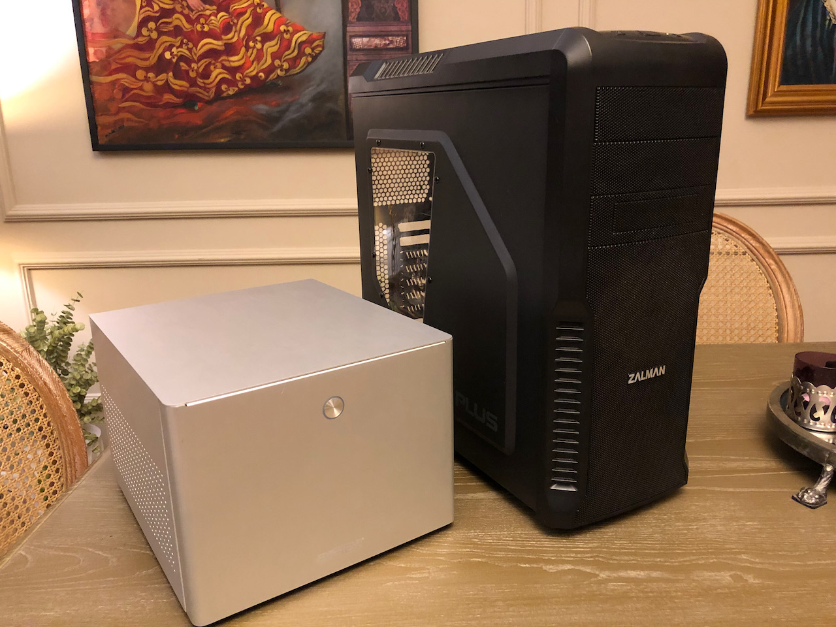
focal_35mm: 28
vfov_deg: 49.7
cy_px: 314
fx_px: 676
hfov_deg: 63.4
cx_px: 418
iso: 100
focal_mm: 3.99
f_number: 1.8
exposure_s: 1/4
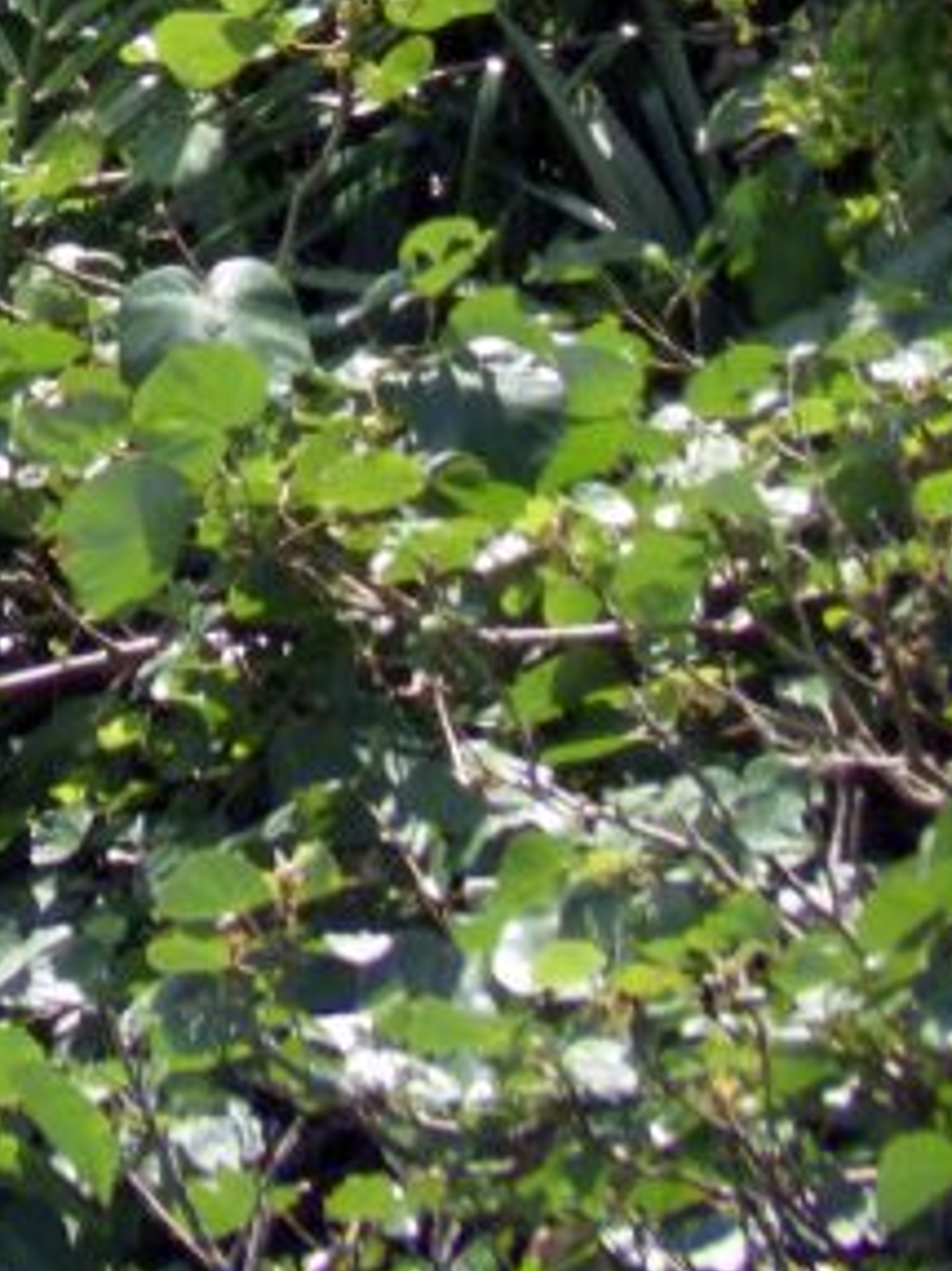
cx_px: -356
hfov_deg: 0.8
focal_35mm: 1861
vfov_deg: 1.1
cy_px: -633
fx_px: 68292
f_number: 5.9
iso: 100
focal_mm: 104
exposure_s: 1/160
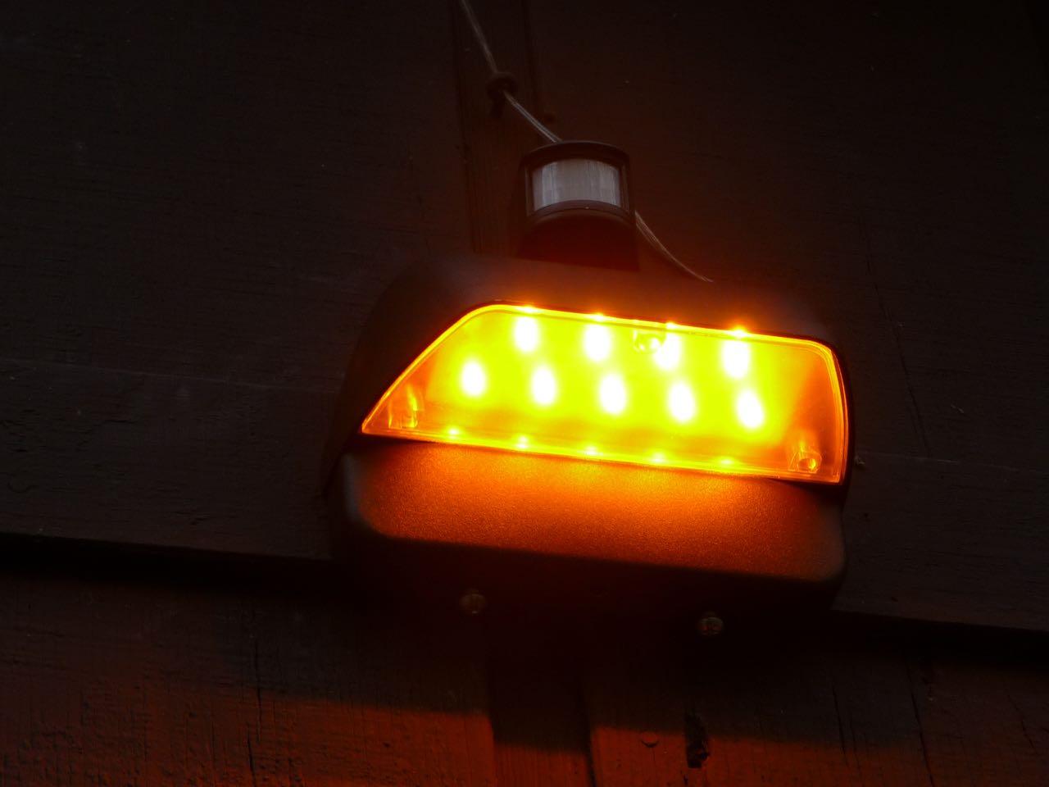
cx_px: 524
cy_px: 394
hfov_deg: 18.2
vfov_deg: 13.7
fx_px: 3273
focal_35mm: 108
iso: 100
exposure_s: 1/80
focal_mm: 14.2
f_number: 4.7
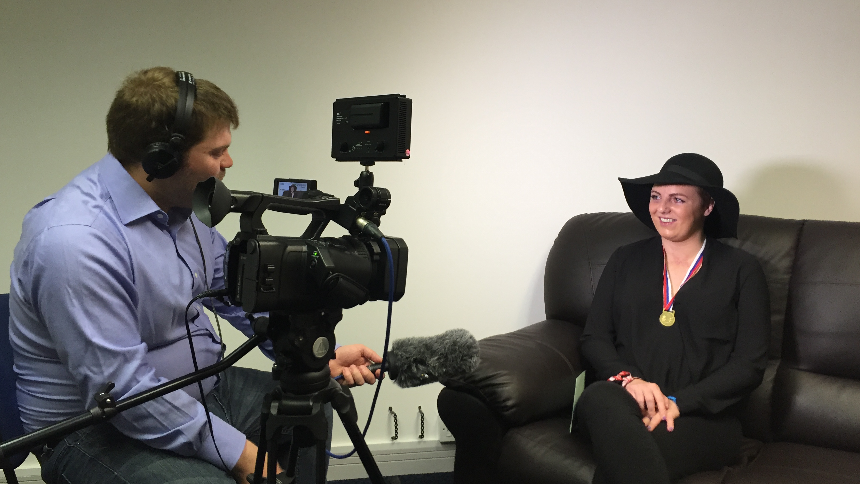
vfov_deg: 36.7
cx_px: 427
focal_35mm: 32
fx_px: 730
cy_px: 226
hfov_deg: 61.0
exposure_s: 1/33
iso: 64
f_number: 2.2
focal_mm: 4.15
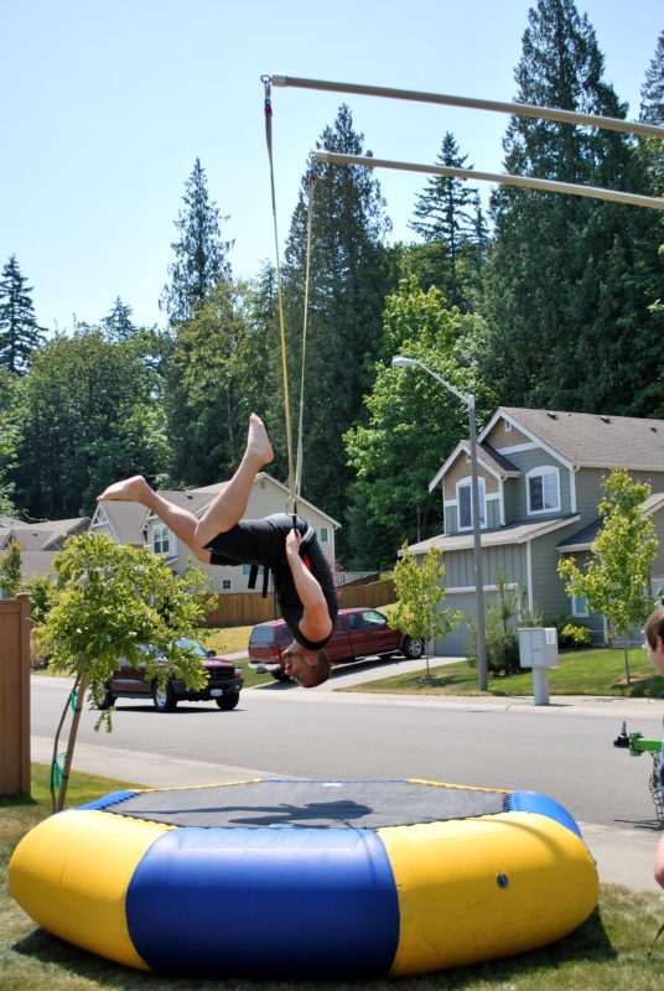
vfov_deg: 43.5
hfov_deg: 30.0
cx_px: 332
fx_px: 1241
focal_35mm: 45
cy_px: 496
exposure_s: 1/1000
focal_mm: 30
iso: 200
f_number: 4.8
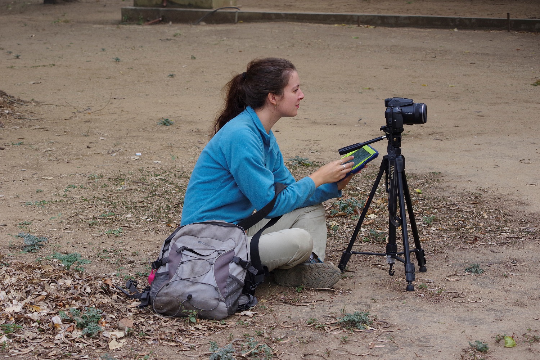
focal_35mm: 105
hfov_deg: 19.5
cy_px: 180
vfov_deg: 13.0
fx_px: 1575
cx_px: 270
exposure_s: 1/320
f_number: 6.3
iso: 800
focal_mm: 70
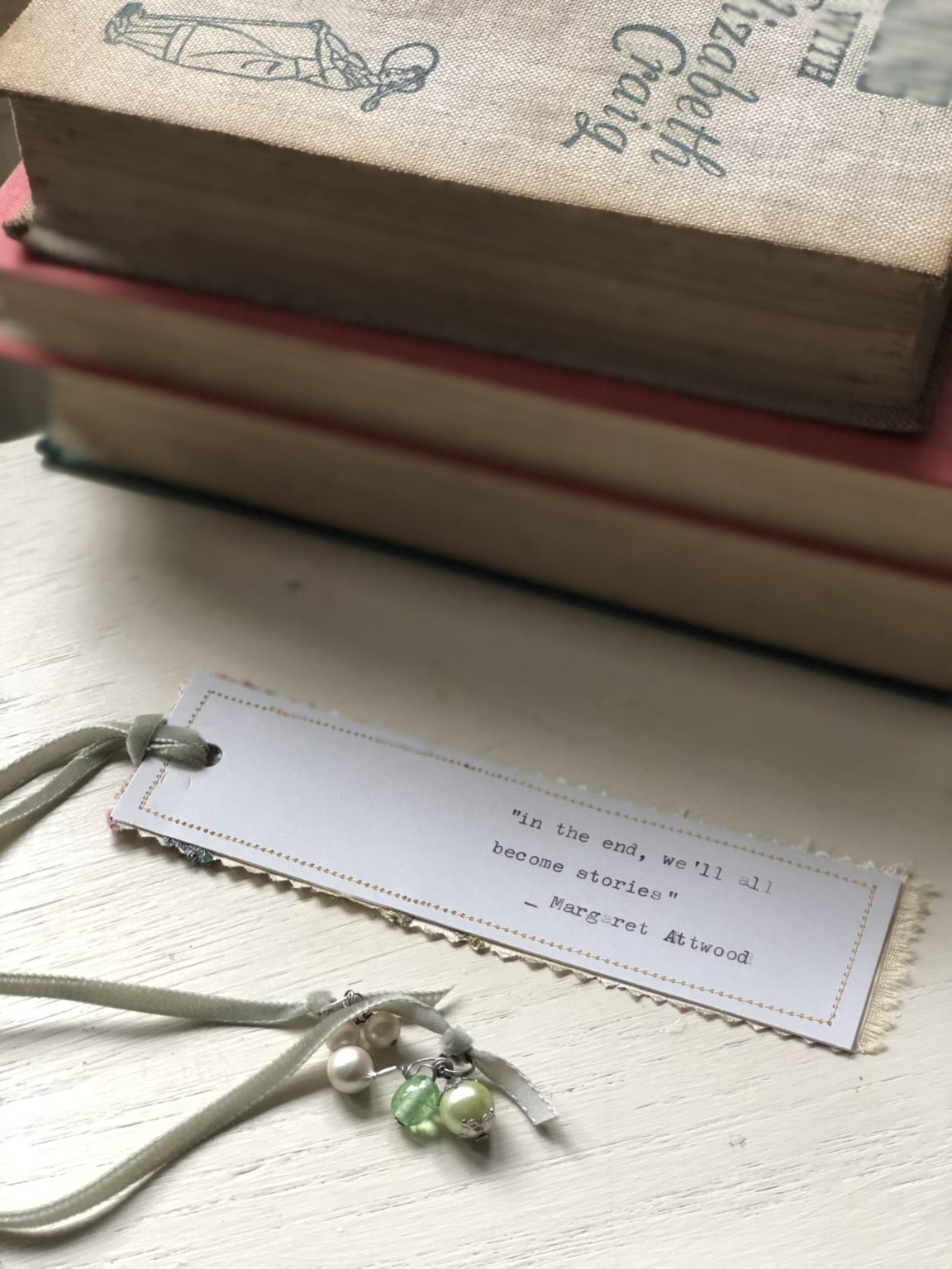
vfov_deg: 33.8
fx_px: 2090
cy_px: 634
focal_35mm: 57
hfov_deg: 25.7
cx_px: 476
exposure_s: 1/33
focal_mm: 6.6
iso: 250
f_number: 2.8
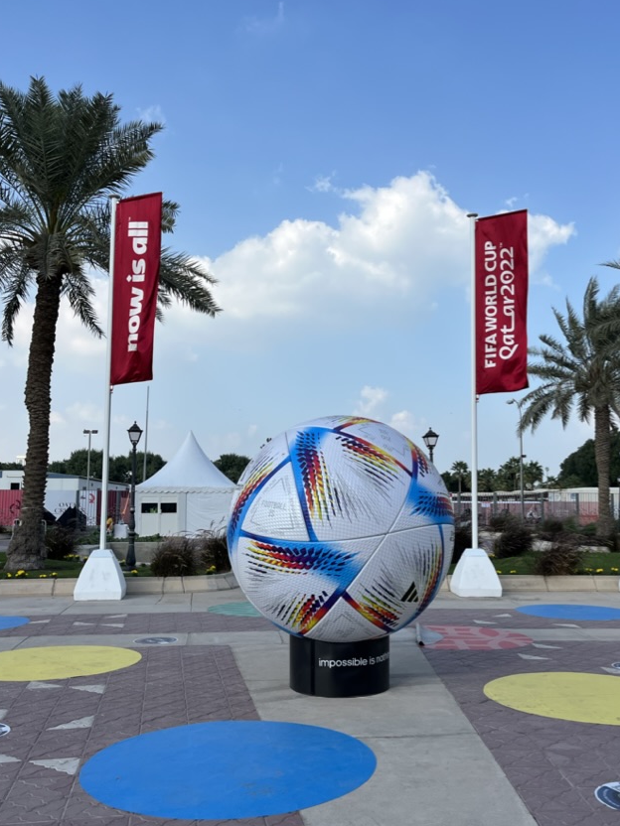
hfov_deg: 44.1
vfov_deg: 56.8
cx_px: 336
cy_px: 430
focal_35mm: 32
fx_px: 764
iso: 50
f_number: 1.6
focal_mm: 5.1
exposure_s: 1/3876
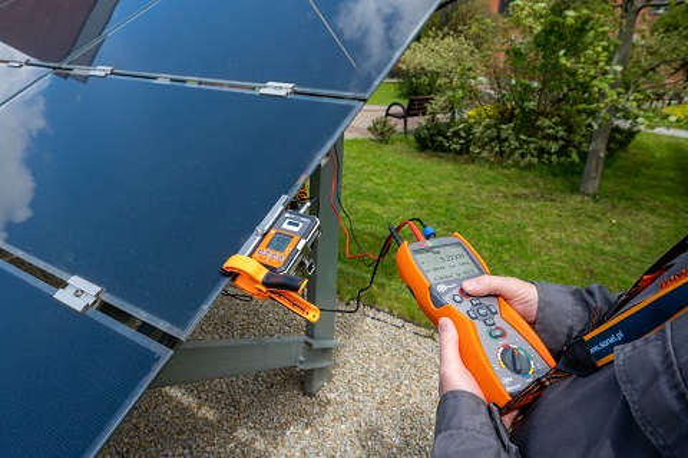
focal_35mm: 22
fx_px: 410
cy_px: 229
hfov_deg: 79.9
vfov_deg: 58.2
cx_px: 344
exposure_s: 1/1600
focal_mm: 21.5
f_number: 9
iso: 640
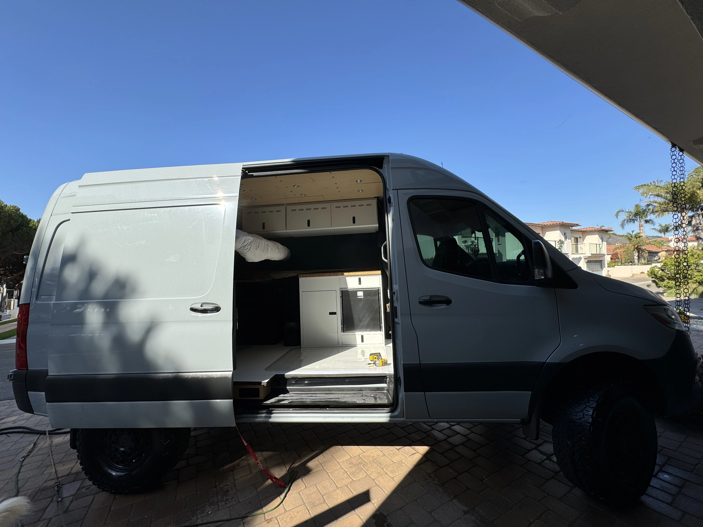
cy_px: 264
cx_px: 352
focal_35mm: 14
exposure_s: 1/713
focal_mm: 2.22
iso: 40
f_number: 2.2
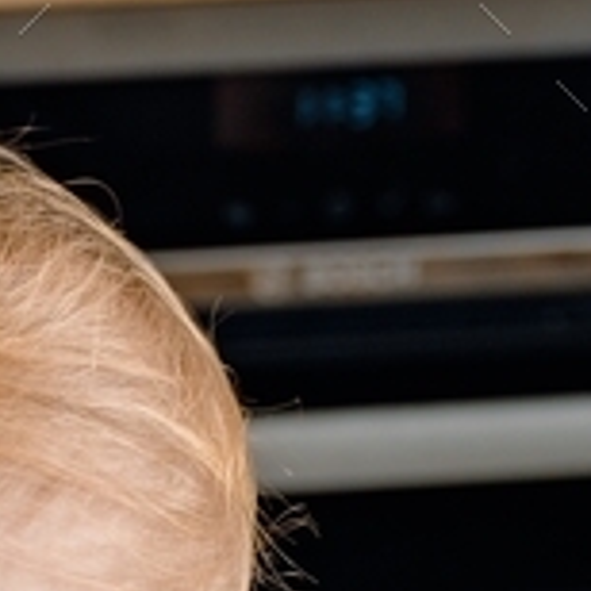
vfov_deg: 4.8
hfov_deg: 4.7
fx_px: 7070
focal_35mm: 366
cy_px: 911
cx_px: -330
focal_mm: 50
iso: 200
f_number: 3.6
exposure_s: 1/200
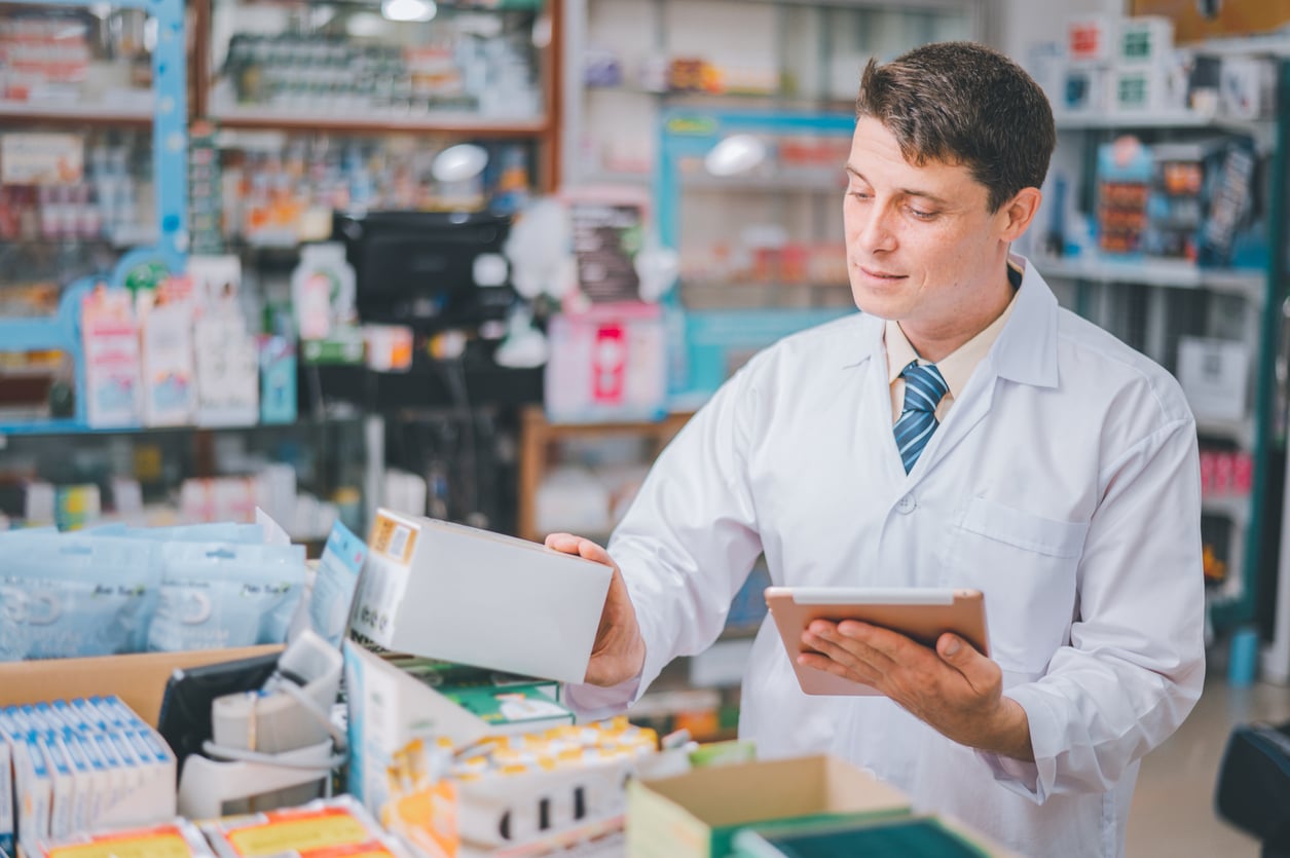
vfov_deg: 27.0
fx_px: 1790
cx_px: 645
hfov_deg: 39.6
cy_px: 429
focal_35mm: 50
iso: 280
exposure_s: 1/180
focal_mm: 50
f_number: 2
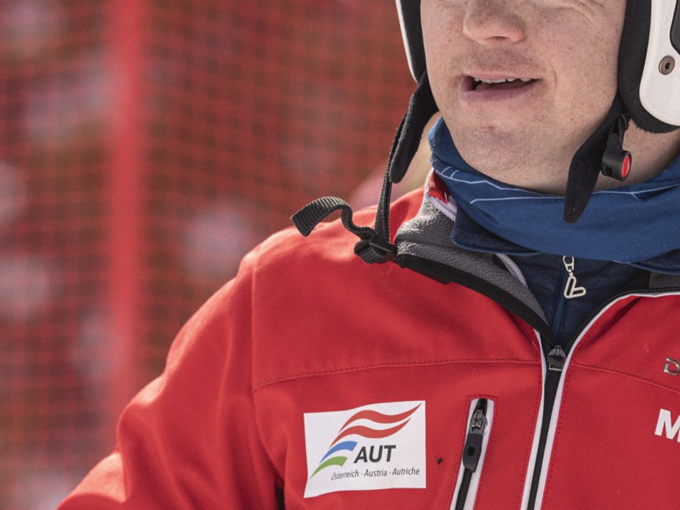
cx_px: 283
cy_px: 151
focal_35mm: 280
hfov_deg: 7.1
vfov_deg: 5.3
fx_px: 5501
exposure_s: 1/1000
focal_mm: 135
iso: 64
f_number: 4
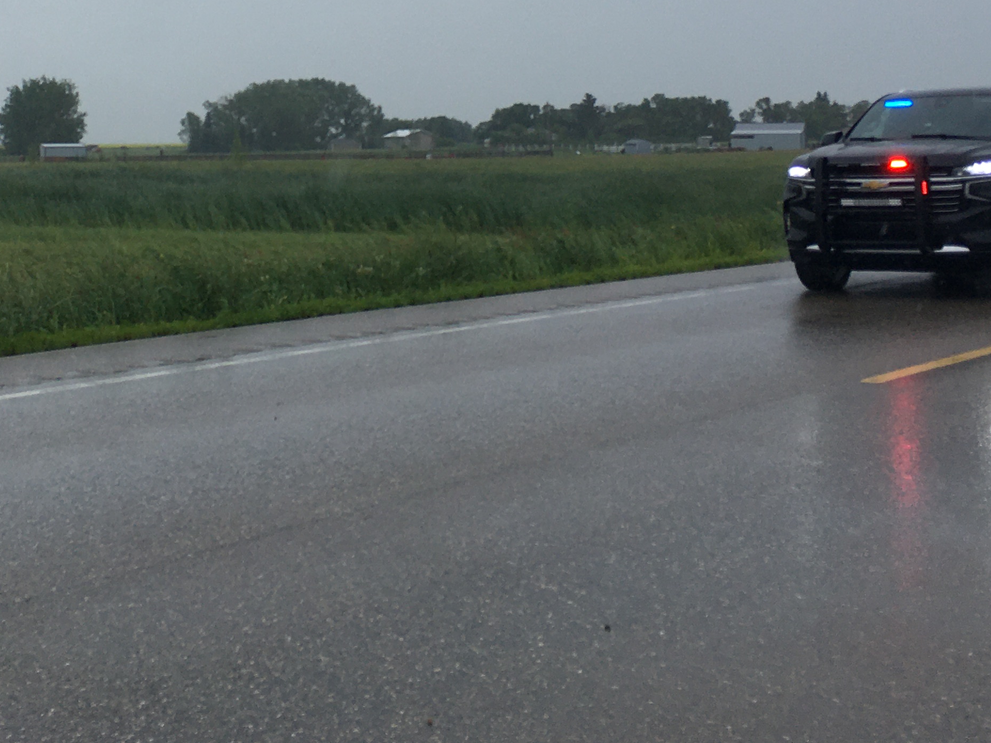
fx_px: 1804
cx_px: 277
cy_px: -16
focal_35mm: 63
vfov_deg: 22.3
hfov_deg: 30.3
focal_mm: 4.15
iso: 25
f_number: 2.2
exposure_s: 1/894
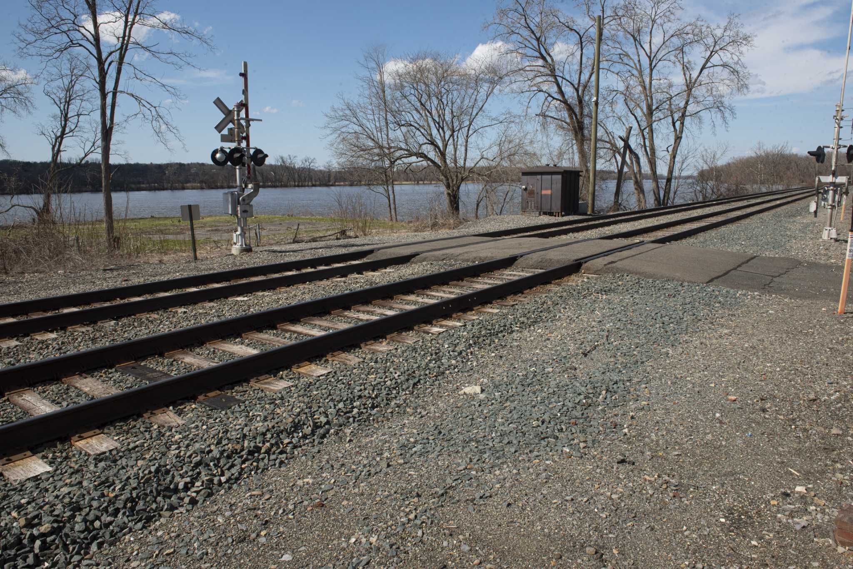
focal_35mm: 24
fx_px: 569
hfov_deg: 73.7
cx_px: 426
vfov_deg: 53.2
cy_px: 284
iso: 800
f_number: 22
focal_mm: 24
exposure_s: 1/320
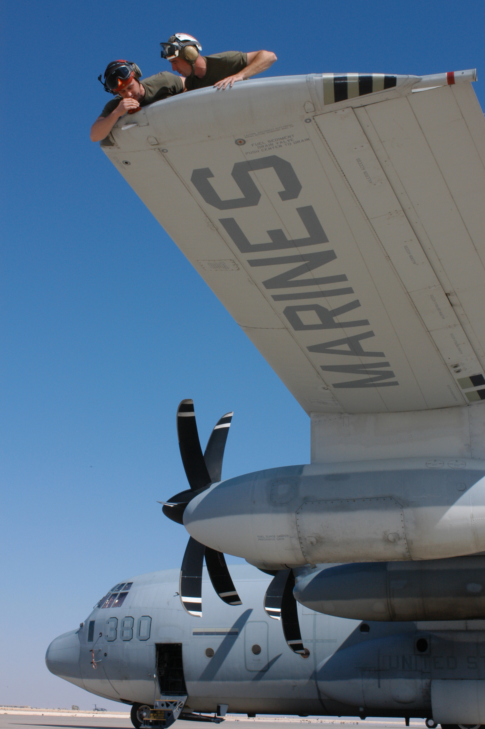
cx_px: 242
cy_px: 364
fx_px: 850
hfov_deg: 31.8
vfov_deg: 46.4
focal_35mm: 42
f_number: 22
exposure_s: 1/180
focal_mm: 28
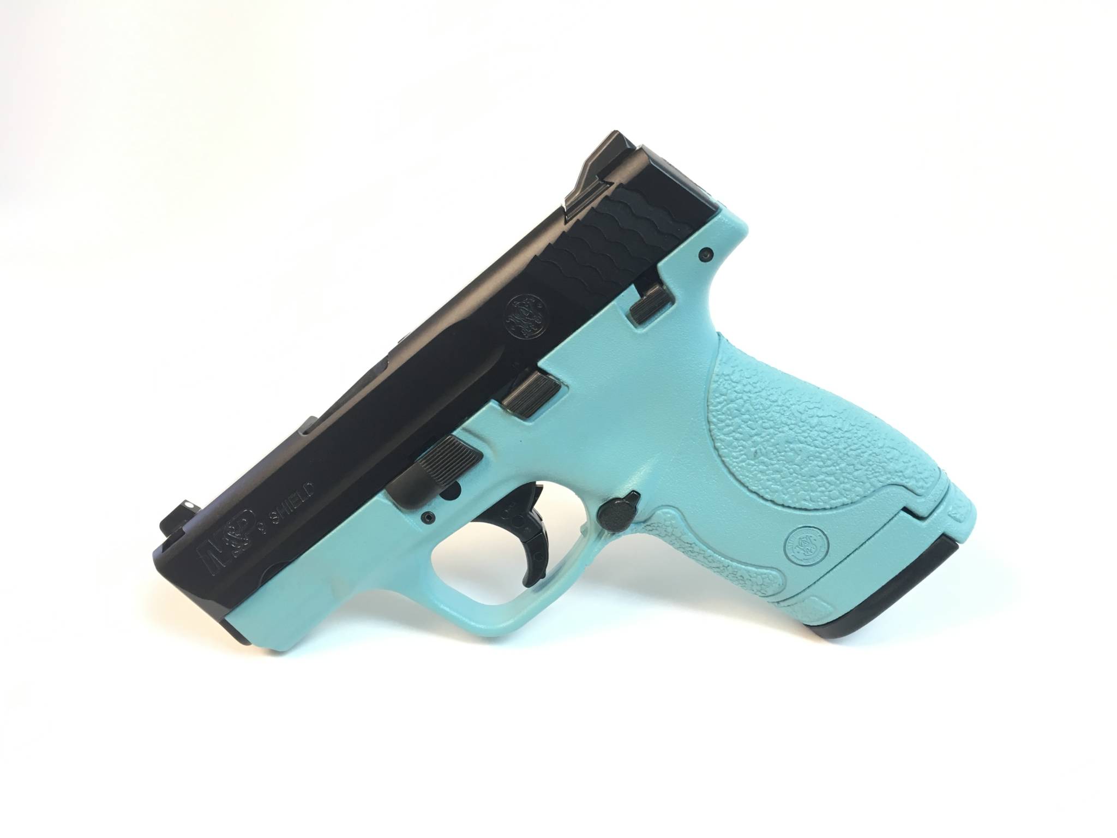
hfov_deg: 61.7
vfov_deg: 48.2
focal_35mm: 29
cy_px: 419
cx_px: 558
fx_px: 936
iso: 32
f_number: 2.2
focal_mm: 4.15
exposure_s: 1/30
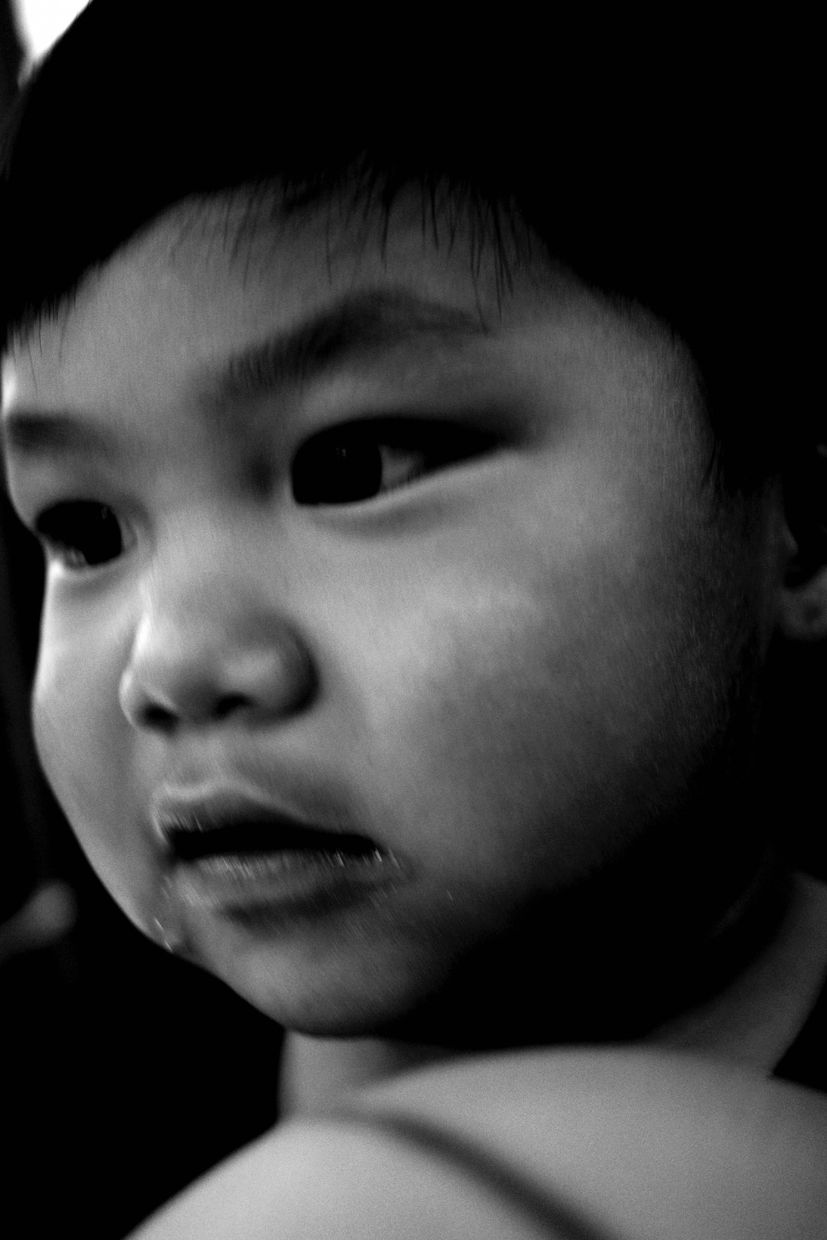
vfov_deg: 48.5
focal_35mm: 40
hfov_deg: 33.4
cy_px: 620
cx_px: 414
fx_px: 1378
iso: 640
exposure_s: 1/40
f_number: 2.8
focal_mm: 26
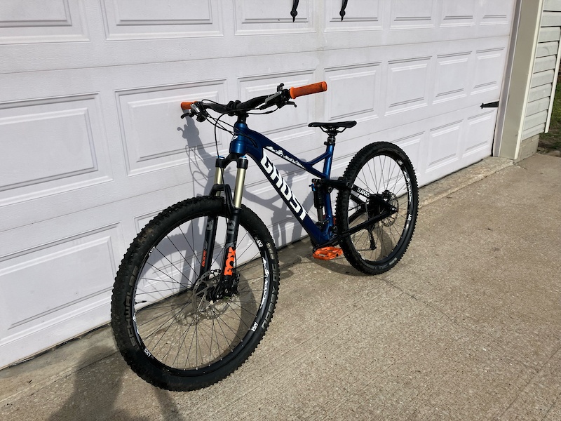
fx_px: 454
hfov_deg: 63.4
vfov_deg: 49.7
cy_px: 210
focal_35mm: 28
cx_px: 280
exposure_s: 1/2208
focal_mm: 3.99
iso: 32
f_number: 1.8
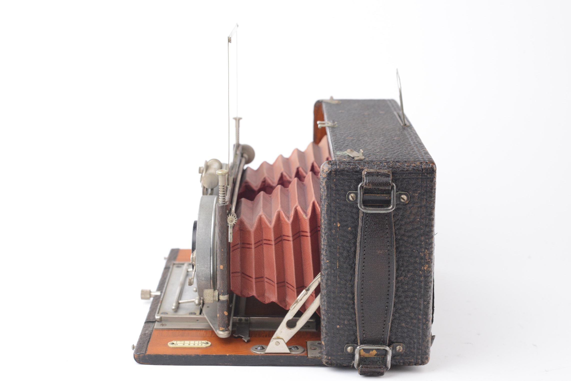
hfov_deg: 33.4
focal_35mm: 60
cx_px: 286
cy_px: 190
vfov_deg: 22.6
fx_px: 952
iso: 2500
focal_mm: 60
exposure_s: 1/100
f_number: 10
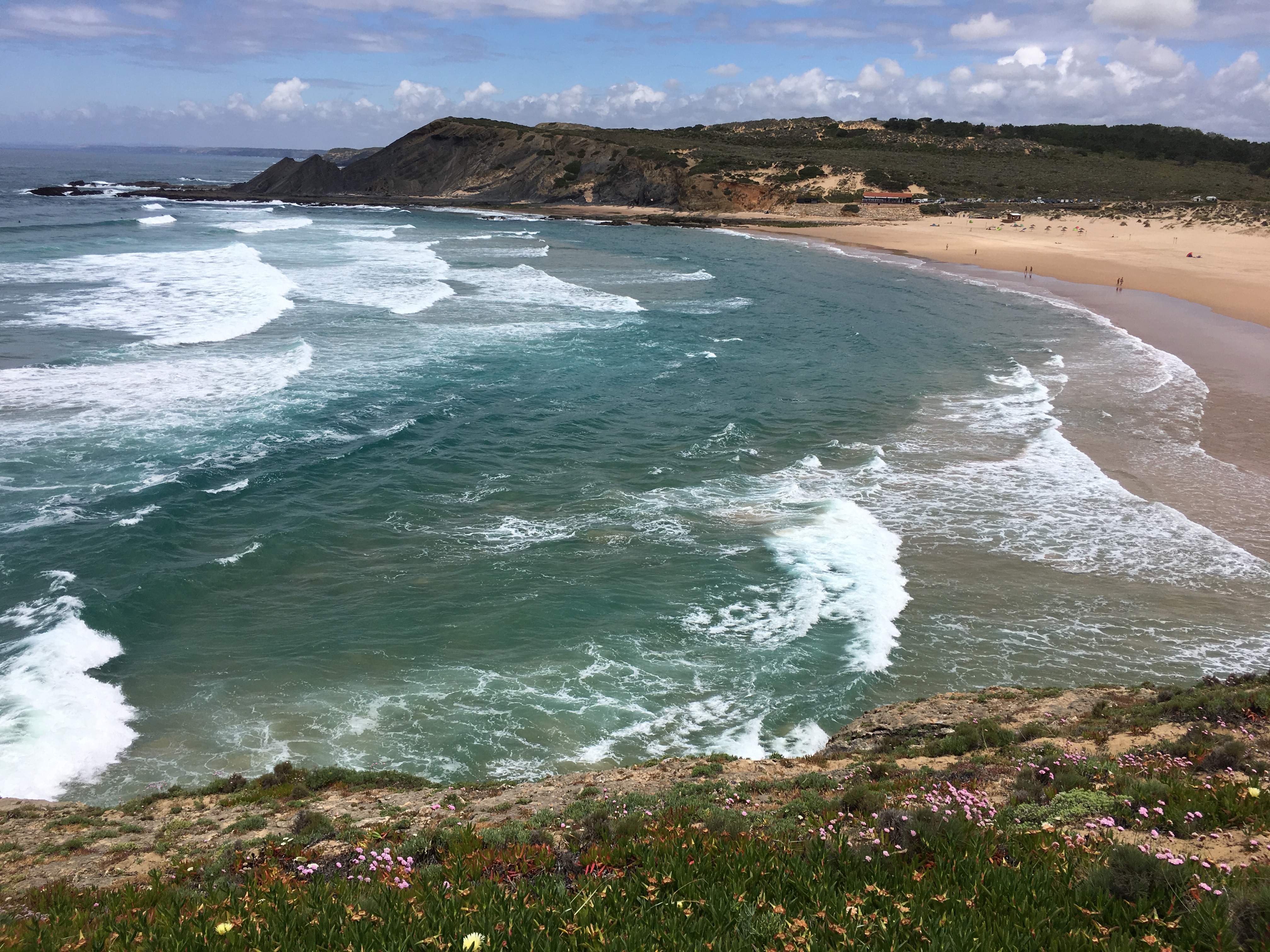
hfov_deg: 61.7
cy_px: 476
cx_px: 635
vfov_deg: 48.2
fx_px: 1064
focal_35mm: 29
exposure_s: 1/3077
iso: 25
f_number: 2.2
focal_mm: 4.15
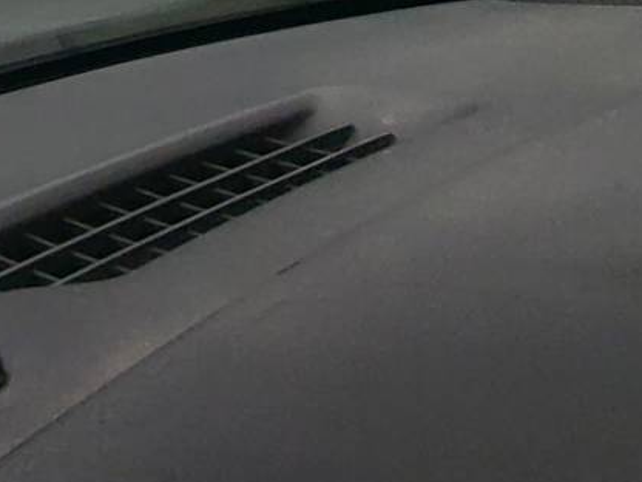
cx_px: -583
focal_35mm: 60
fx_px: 1113
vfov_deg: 18.7
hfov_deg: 20.1
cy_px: -397
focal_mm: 1.74
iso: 32
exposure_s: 1/178
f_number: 2.2
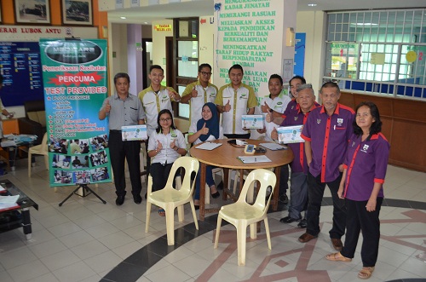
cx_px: 213
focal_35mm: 33
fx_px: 390
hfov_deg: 57.3
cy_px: 141
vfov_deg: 39.8
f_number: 4
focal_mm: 22
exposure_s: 1/60
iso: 1250
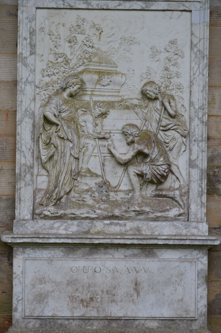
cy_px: 166
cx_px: 110
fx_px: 583
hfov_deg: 21.5
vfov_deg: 32.0
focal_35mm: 63
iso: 200
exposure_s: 1/200
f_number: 7.1
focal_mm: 42
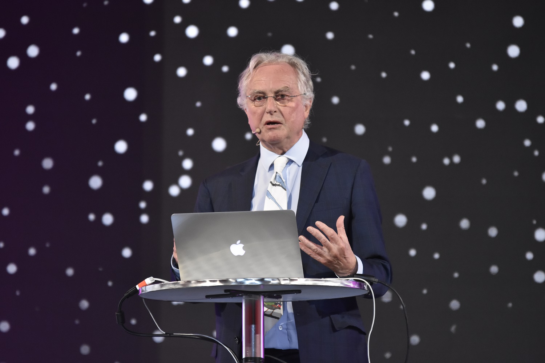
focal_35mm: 300
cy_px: 182
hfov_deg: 6.9
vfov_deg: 4.6
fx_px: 4541
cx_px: 272
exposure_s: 1/400
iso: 2500
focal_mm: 200
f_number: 2.8
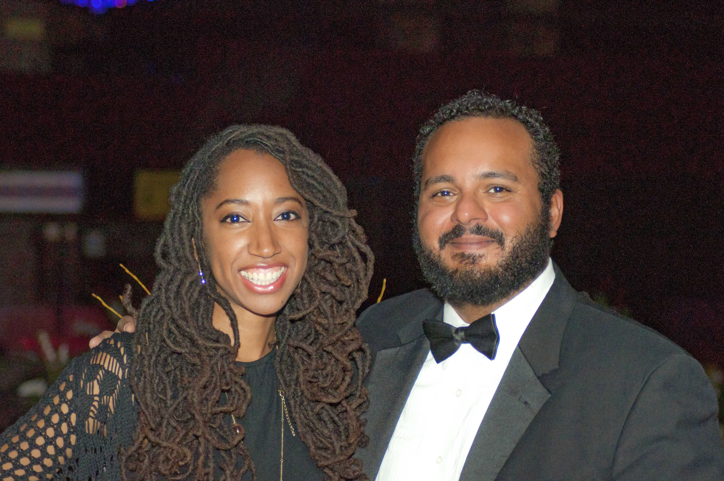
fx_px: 2561
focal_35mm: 128
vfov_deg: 10.7
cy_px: 240
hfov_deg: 16.1
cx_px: 362
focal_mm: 85
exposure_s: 1/160
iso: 320
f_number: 4
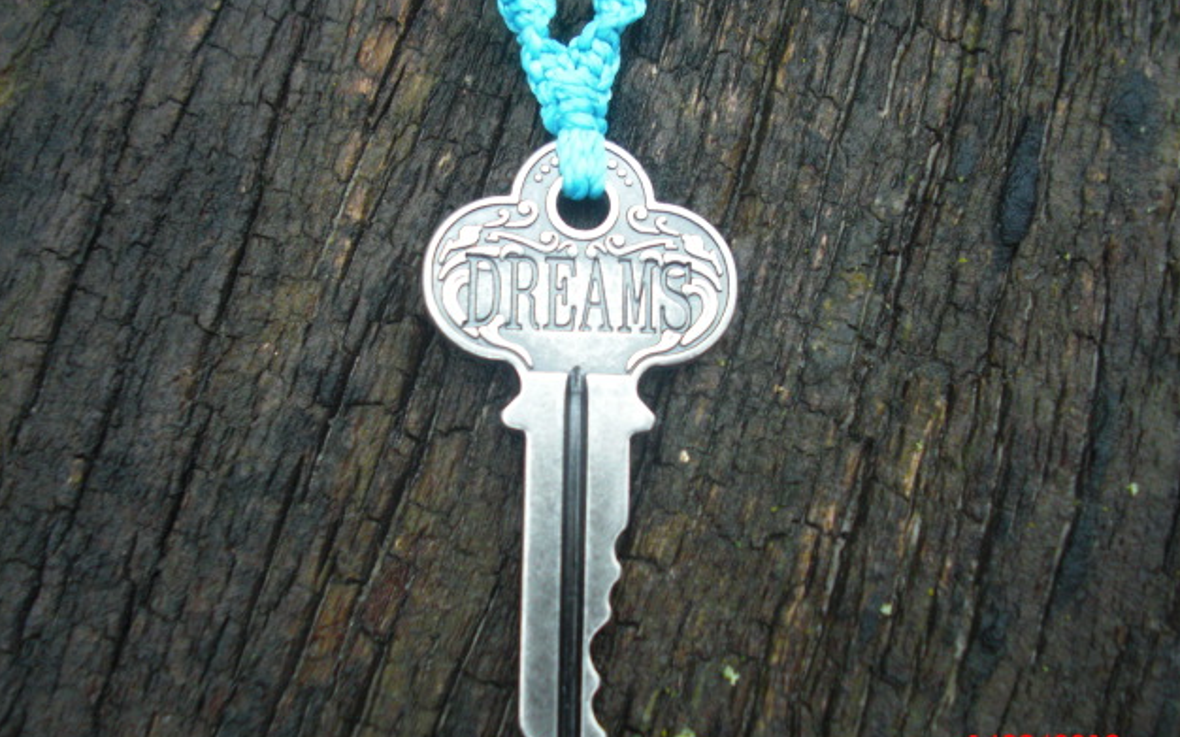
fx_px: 1254
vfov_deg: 32.7
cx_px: 590
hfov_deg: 50.4
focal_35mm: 39
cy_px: 385
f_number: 2.8
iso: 200
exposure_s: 1/80
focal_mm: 6.3
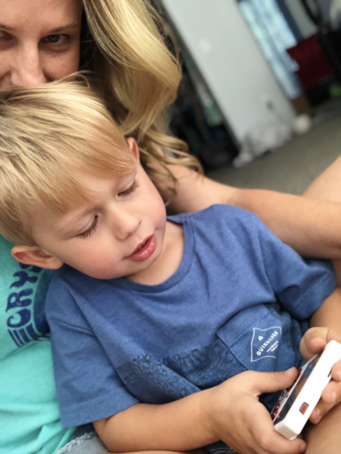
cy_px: 227
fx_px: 420
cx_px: 170
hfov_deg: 44.2
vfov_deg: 56.8
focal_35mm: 32
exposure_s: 1/24
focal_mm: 2.87
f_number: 2.2
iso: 160
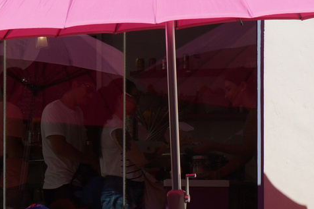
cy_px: 164
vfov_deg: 9.6
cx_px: -43
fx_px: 1247
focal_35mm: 143
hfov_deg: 14.0
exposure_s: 1/640
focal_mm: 28
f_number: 6.3
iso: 100
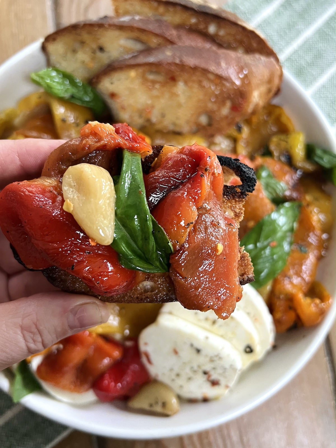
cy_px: 224
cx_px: 168
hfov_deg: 53.1
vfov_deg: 67.3
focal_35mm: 26
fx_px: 336
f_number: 1.5
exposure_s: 1/60
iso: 200
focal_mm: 5.7
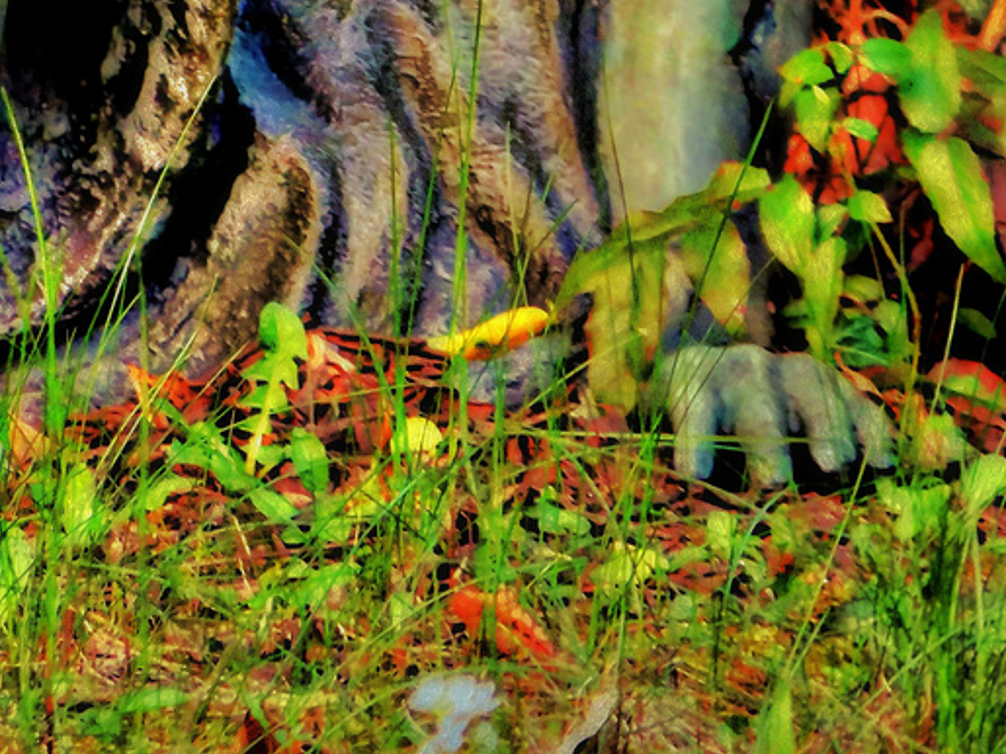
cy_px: -264
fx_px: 32512
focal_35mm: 1119
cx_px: -166
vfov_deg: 1.3
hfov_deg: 1.8
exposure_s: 1/200
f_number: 5.6
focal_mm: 200
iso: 3200
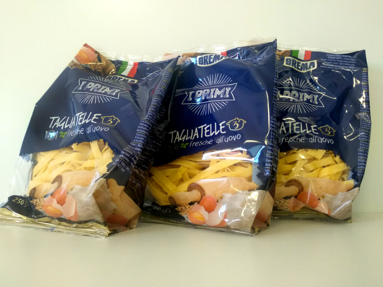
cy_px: 144
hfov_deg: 67.3
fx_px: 288
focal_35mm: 26
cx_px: 192
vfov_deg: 53.1
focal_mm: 3.83
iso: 400
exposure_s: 1/50
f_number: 2.2
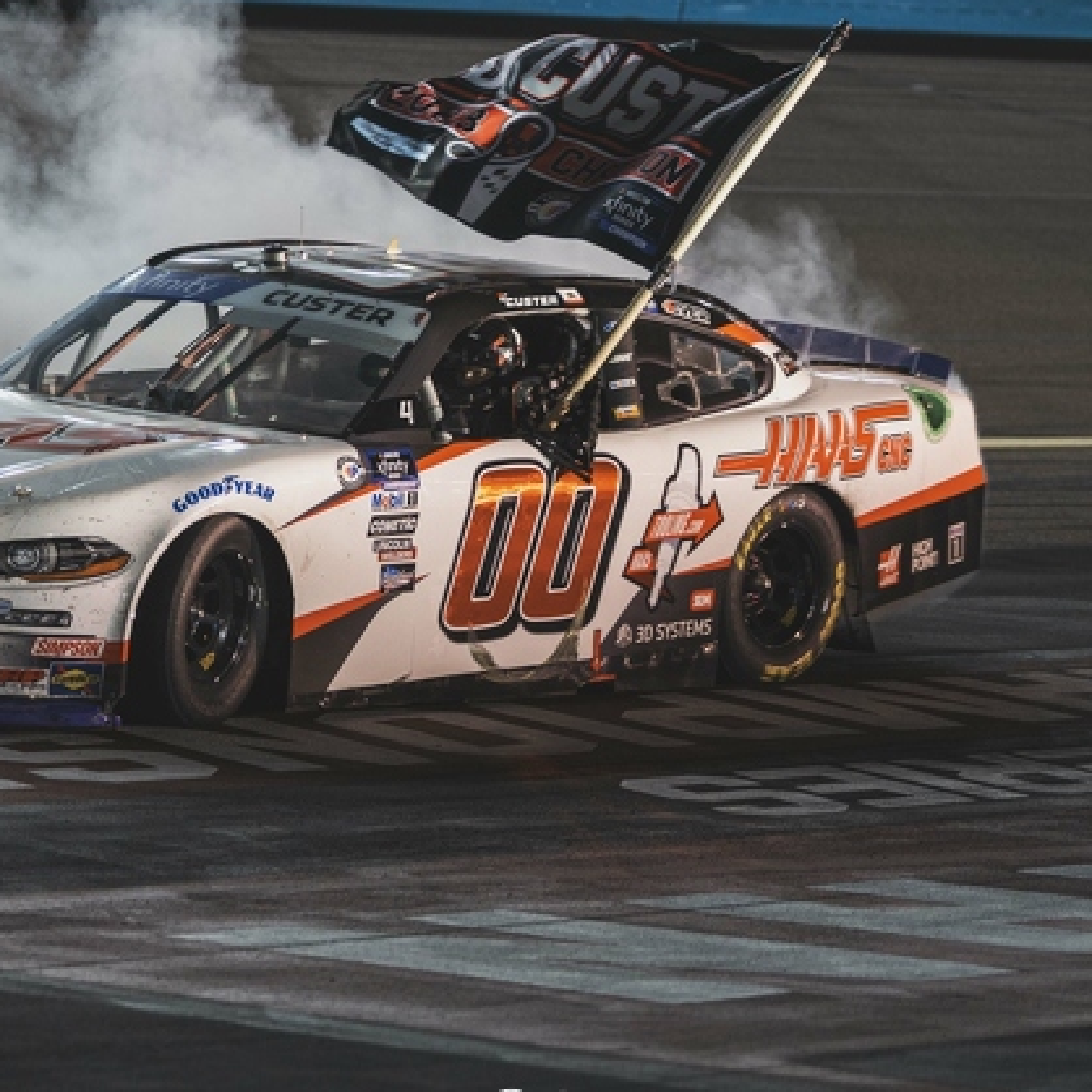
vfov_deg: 10.7
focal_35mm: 164
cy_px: 464
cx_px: 131
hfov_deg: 10.6
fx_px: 5853
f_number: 2.8
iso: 800
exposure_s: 1/500
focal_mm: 102
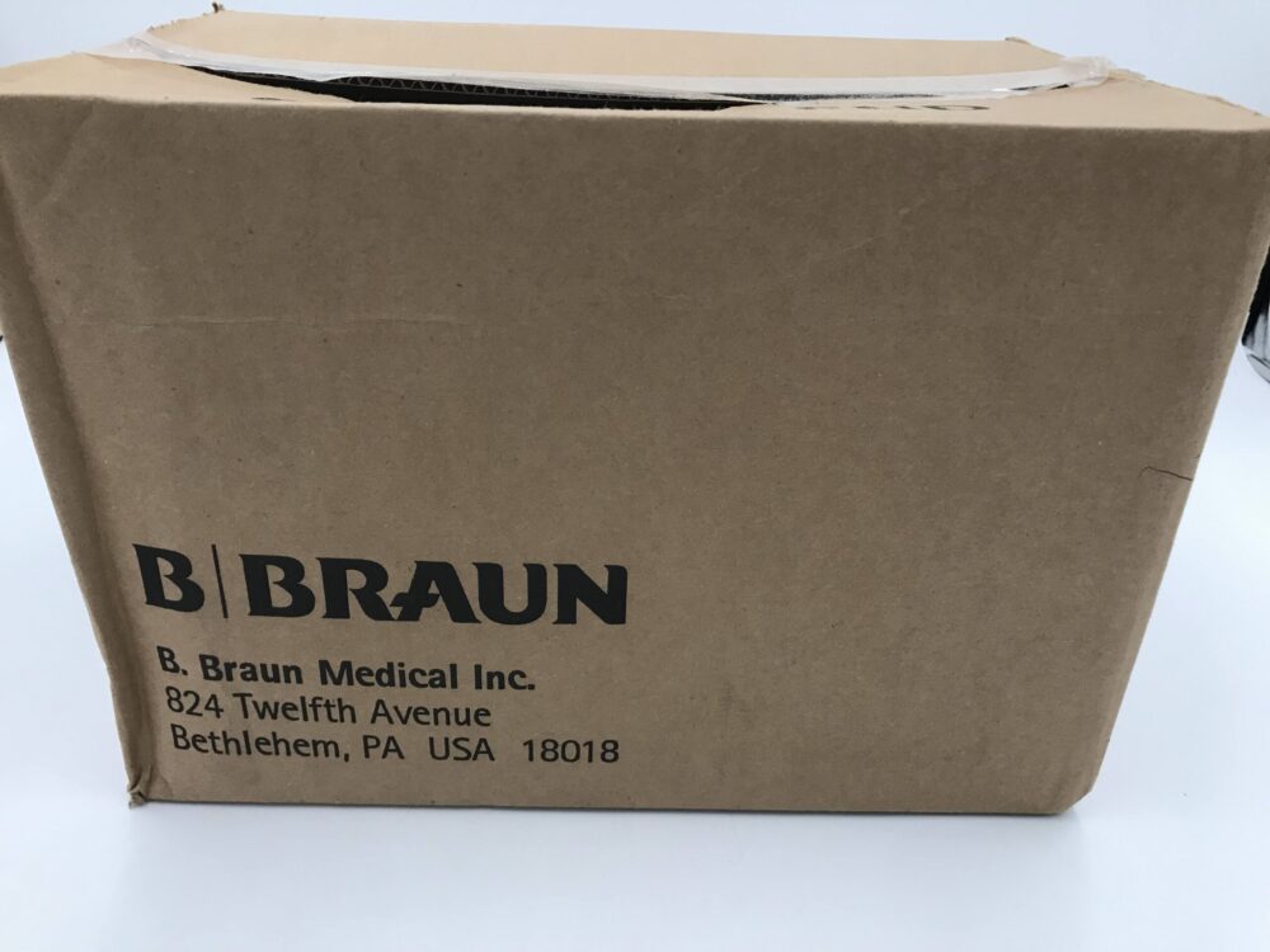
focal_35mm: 28
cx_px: 635
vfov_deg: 49.7
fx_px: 1027
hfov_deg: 63.4
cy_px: 476
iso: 32
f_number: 1.8
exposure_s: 1/24
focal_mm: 3.99
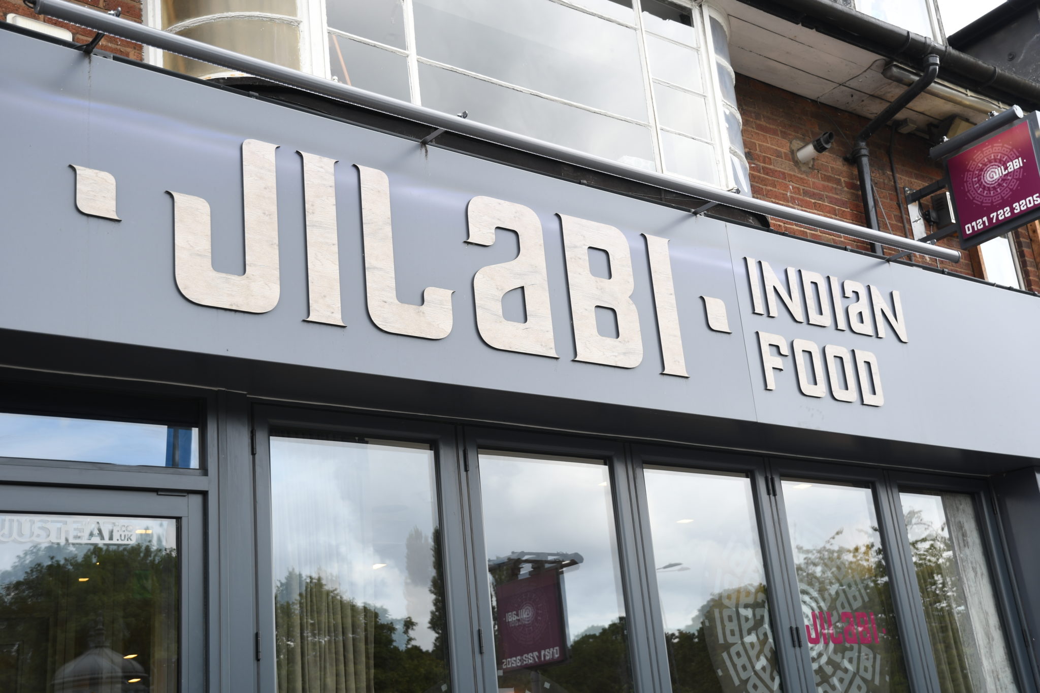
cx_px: 520
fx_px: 1300
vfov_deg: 29.9
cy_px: 346
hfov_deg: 43.6
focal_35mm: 45
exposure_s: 1/125
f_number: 4
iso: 100
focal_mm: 30
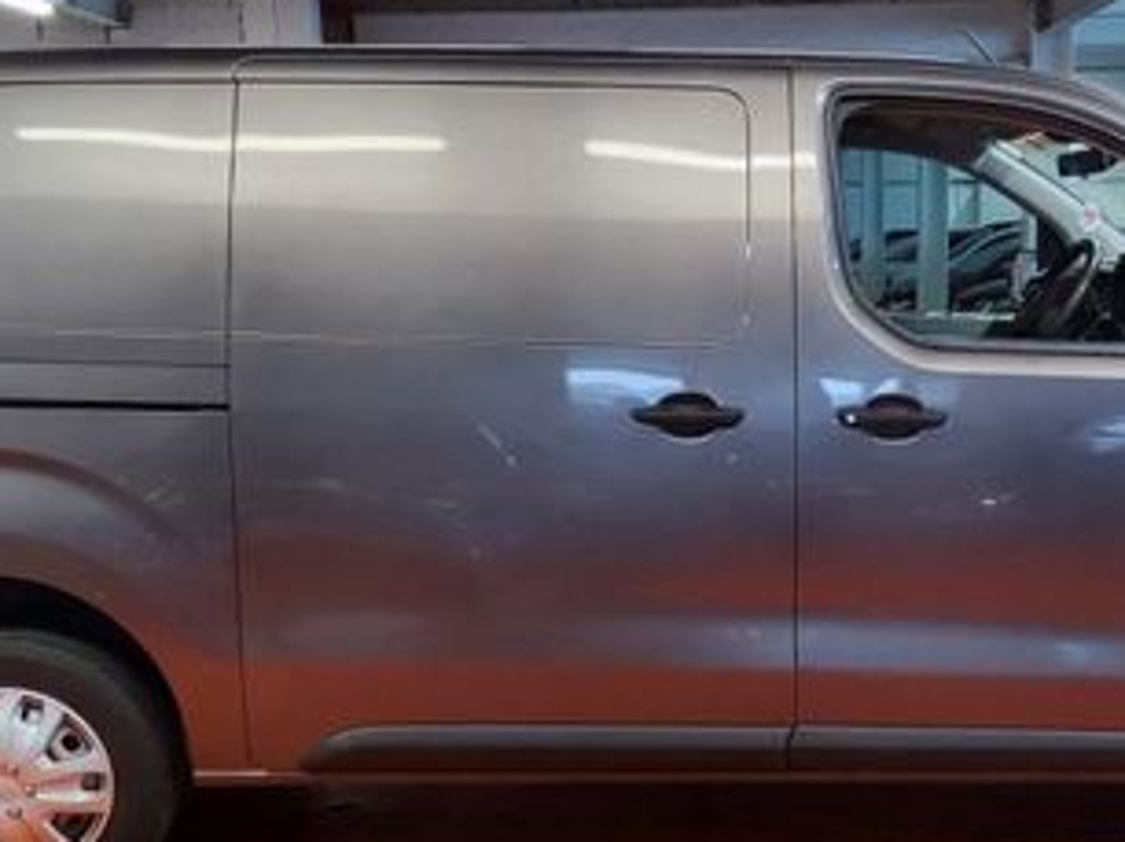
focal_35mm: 51
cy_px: 566
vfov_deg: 28.3
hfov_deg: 37.2
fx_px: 1656
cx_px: 717
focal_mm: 3.08
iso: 200
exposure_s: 1/50
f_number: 2
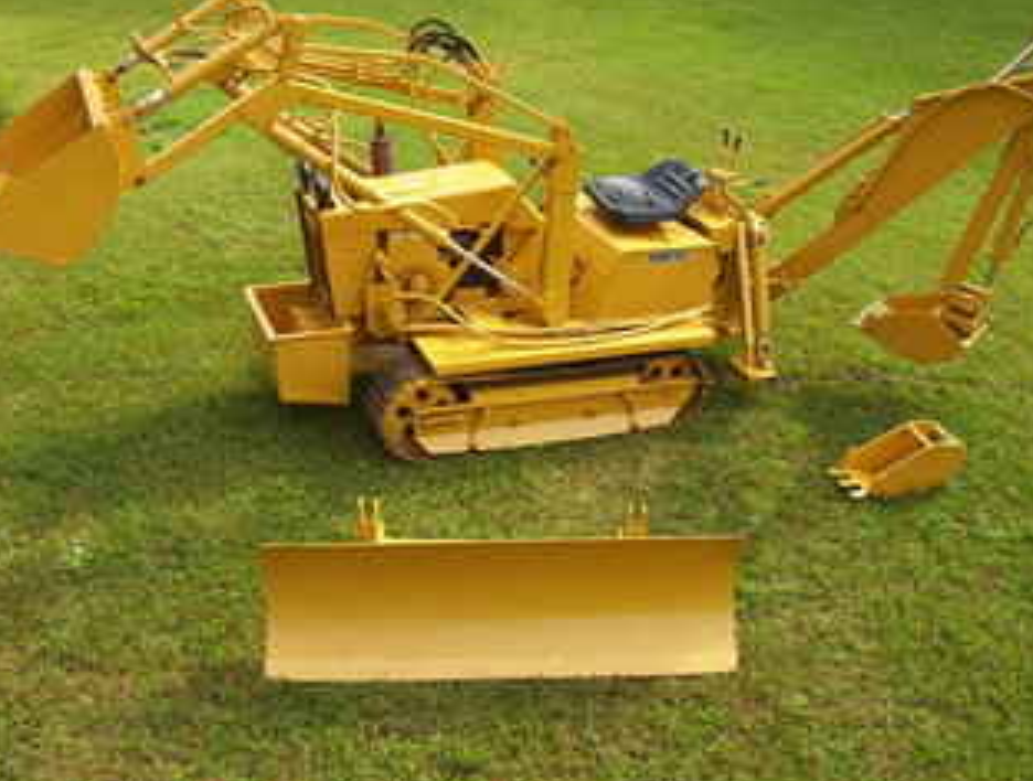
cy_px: 384
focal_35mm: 47
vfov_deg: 31.0
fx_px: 1407
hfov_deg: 40.3
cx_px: 525
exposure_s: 1/680
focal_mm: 5.77
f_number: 2.73
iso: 100
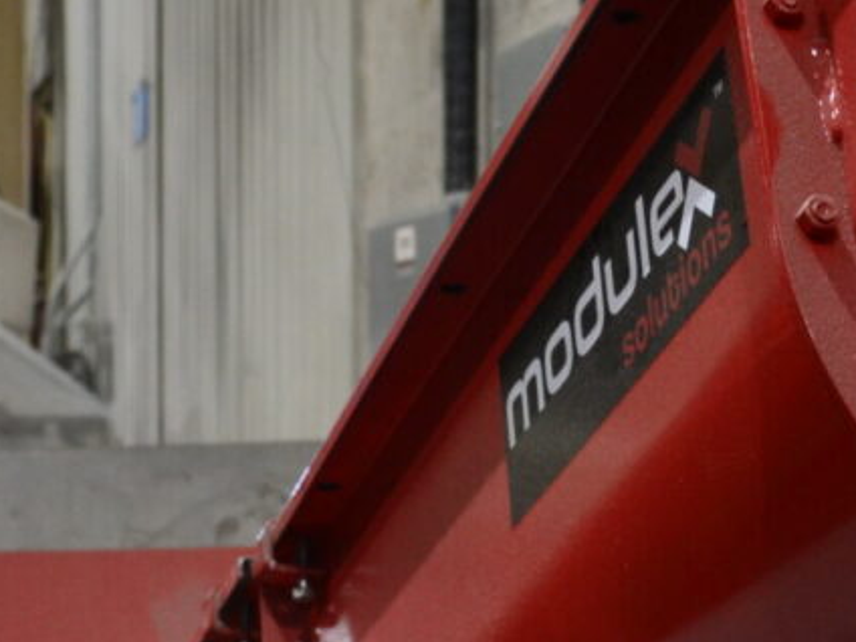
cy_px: 321
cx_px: 569
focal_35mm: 94
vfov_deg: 15.7
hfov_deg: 20.8
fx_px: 2324
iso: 800
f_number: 3.5
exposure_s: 1/40
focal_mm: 18
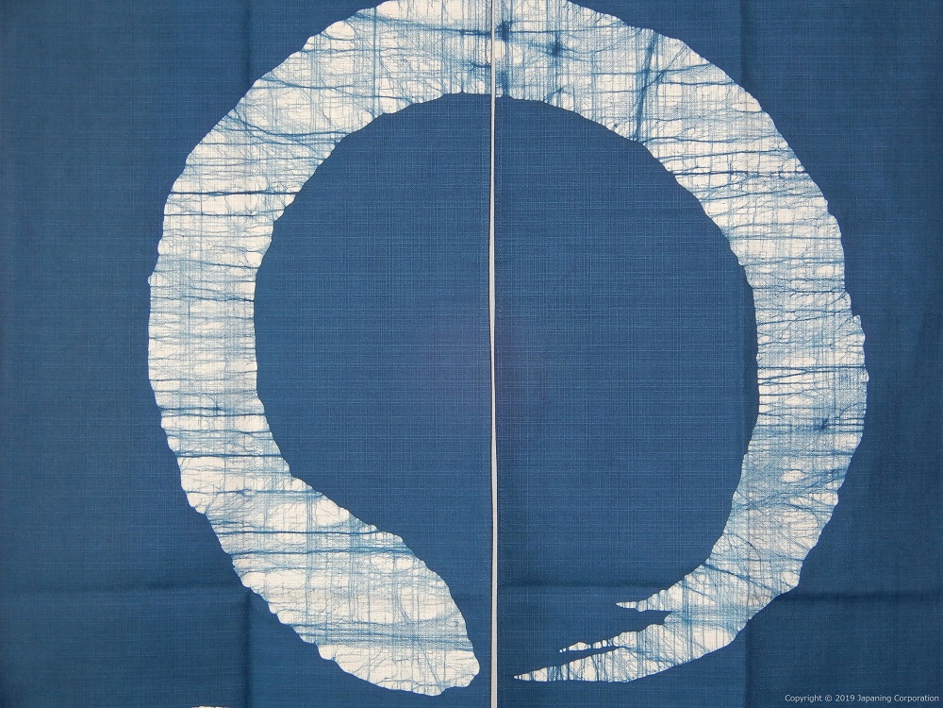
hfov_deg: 27.8
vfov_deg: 21.0
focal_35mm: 70
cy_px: 354
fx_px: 1907
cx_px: 472
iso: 200
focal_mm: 12.5
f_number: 4.5
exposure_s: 1/30
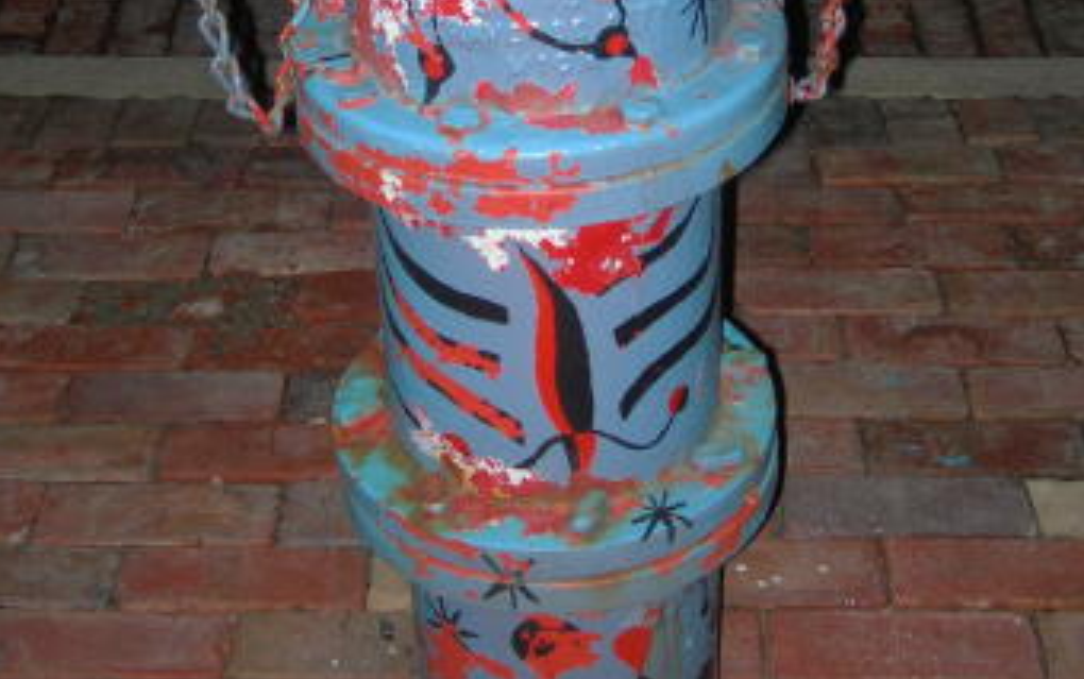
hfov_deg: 29.0
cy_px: 112
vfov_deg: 18.2
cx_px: 532
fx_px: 2099
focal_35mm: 71
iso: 50
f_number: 2.8
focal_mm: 7.8
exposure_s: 1/60.1
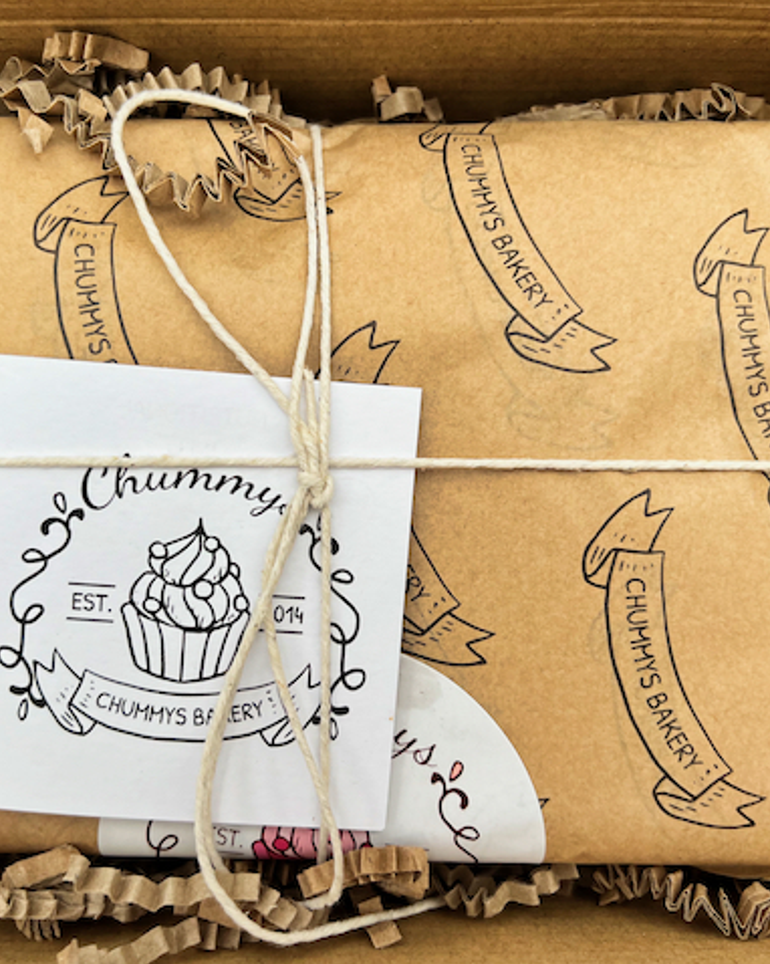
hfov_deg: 43.2
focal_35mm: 34
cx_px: 323
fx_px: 969
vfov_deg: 52.9
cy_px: 482
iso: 50
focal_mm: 5.7
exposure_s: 1/402
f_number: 1.5
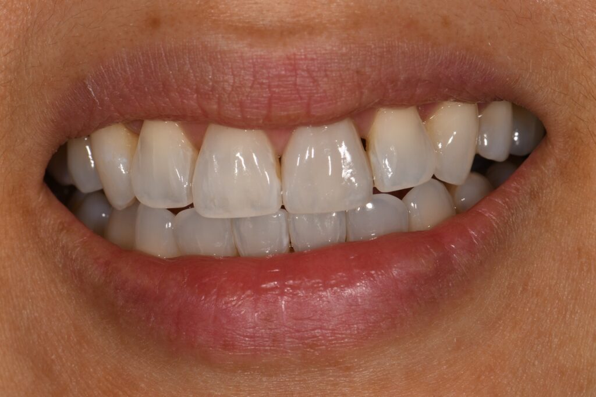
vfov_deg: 10.9
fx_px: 2085
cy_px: 198
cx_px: 298
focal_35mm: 126
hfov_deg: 16.3
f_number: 29
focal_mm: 105
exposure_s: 1/160
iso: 200
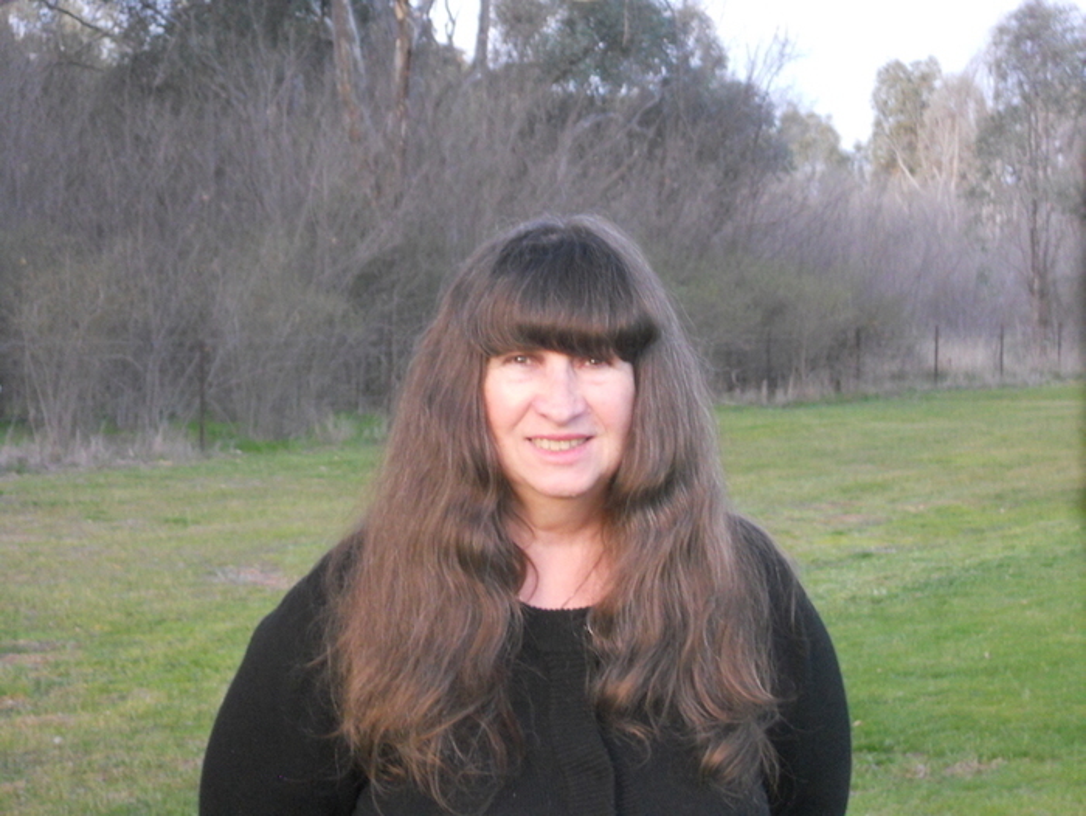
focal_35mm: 108
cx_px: 543
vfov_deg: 13.7
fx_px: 3391
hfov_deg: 18.2
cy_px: 408
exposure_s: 1/60
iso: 400
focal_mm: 19.6
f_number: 5.9
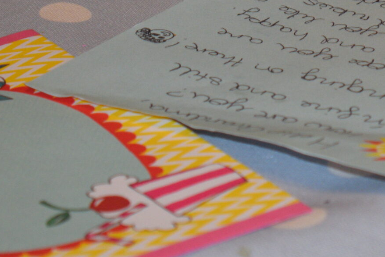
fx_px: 2572
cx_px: 460
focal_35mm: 240
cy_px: -41
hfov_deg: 8.5
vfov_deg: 5.7
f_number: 5.6
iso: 800
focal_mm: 55
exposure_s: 1/80
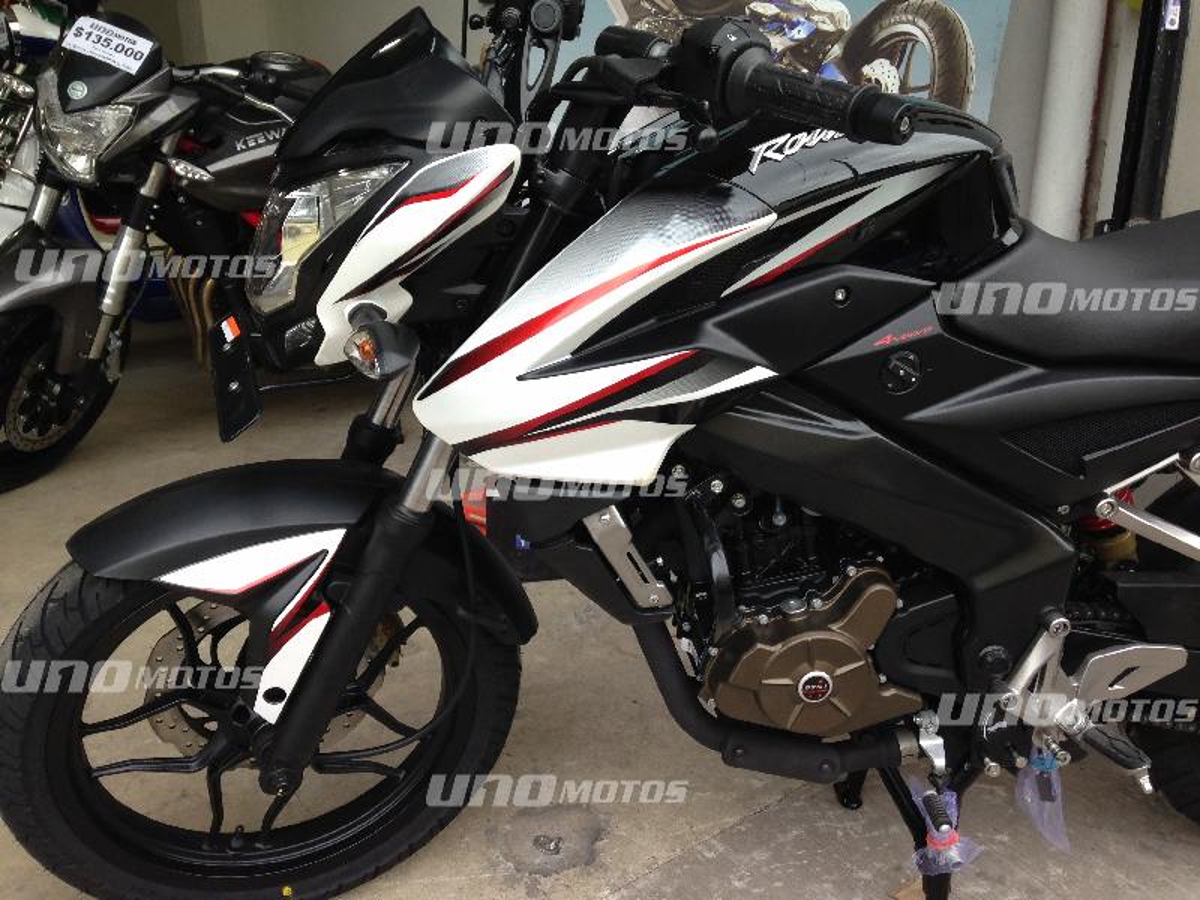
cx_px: 600
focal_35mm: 33
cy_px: 450
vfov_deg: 42.9
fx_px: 1144
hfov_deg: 55.4
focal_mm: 4.12
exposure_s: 1/120
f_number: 2.4
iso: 80
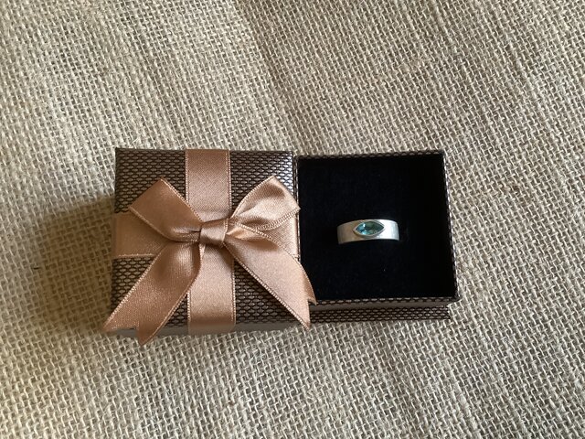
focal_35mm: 31
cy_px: 220
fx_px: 524
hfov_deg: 58.4
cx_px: 292
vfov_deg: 45.4
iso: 320
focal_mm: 3.3
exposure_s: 1/60
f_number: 2.4
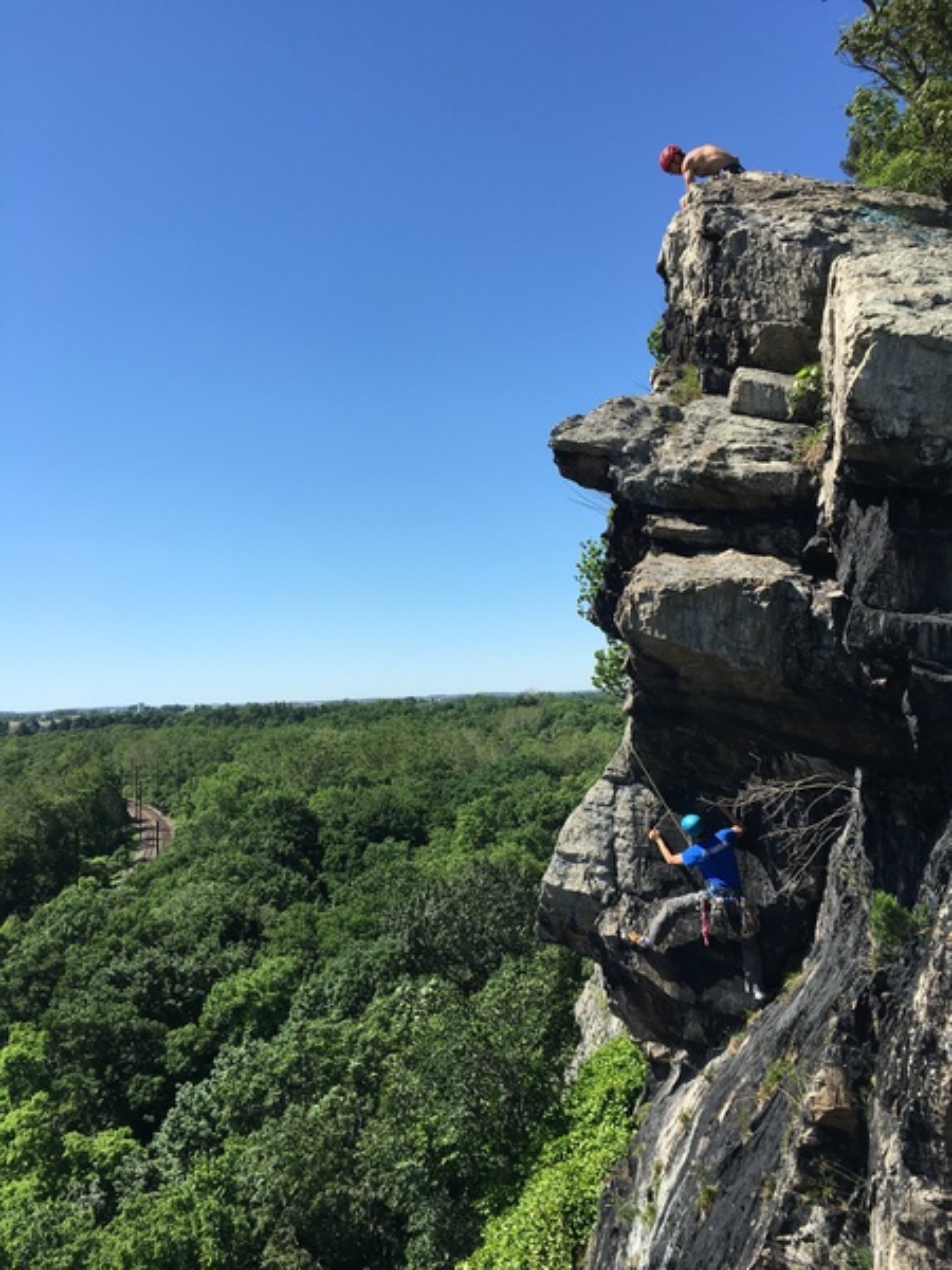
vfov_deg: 61.7
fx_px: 1063
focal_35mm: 29
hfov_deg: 48.2
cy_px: 635
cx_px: 476
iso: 25
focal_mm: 4.15
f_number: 2.2
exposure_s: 1/1374
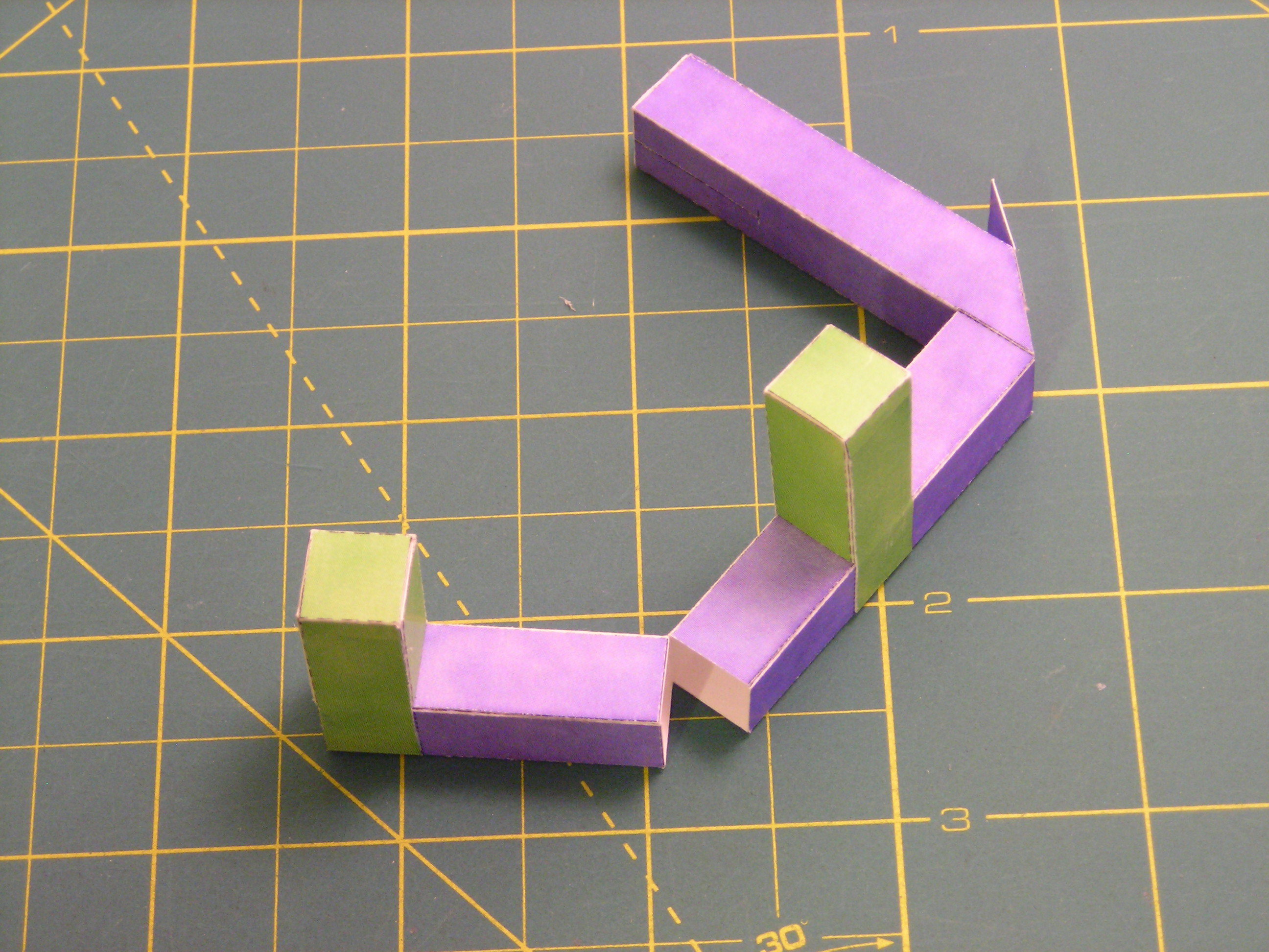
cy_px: 476
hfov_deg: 19.1
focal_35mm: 103
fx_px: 3776
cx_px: 634
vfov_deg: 14.4
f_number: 4.9
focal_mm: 17
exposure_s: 1.14
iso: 200
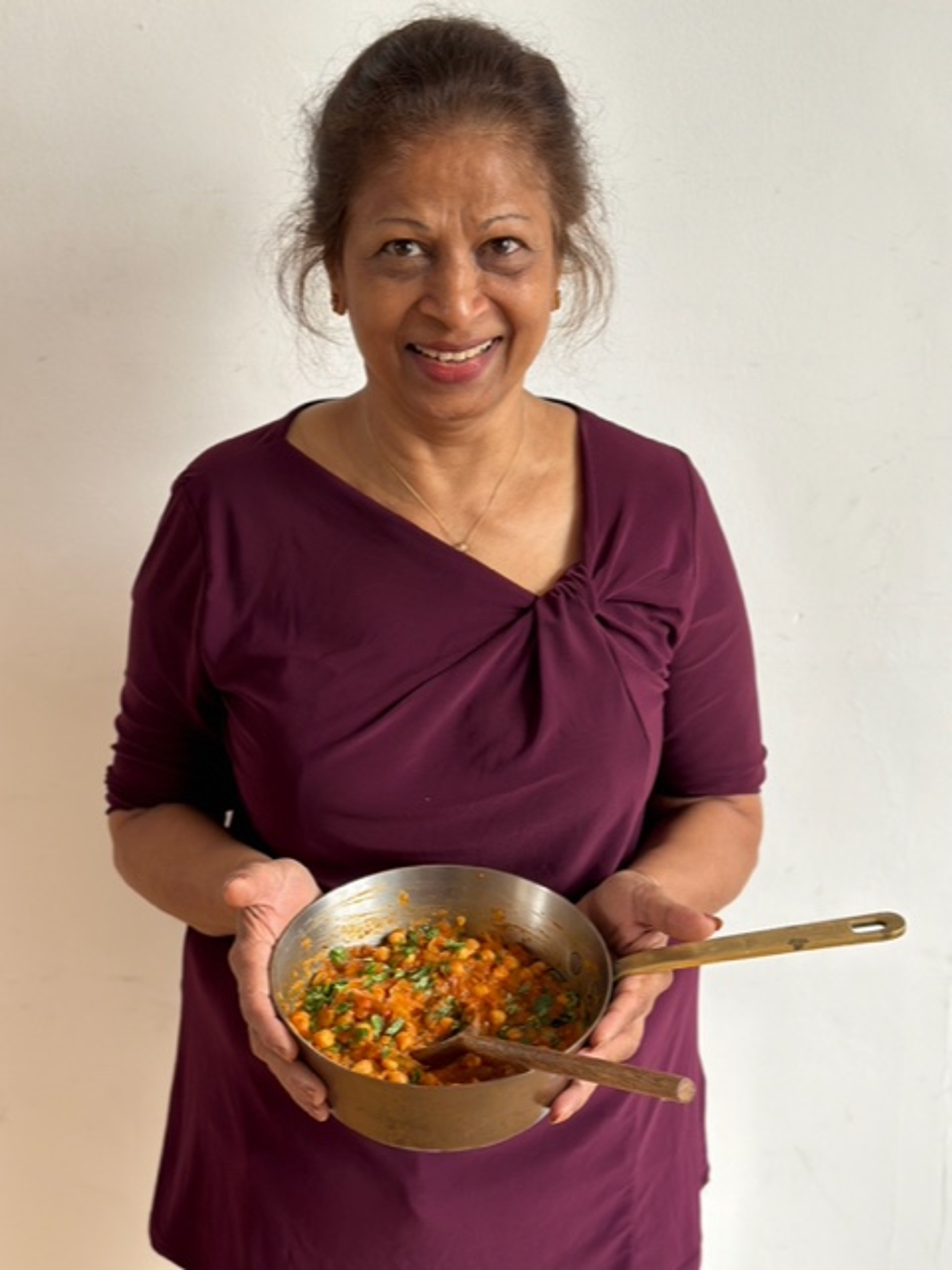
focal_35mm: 48
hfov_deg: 30.3
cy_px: 635
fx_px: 1760
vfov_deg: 39.7
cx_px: 476
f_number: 1.78
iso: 125
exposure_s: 1/70
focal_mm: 6.86
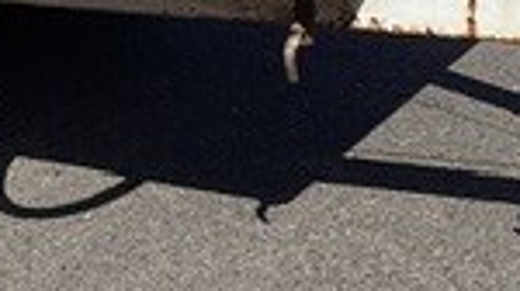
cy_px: -197
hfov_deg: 14.8
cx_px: 62
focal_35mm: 144
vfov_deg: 8.2
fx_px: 1983
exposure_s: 1/2092
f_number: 2.4
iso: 25
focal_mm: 3.3
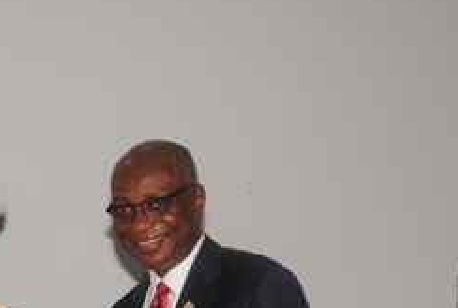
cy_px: 271
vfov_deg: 10.6
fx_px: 1645
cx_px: 30
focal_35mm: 129
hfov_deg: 15.6
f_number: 5.6
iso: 400
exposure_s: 1/60
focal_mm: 42
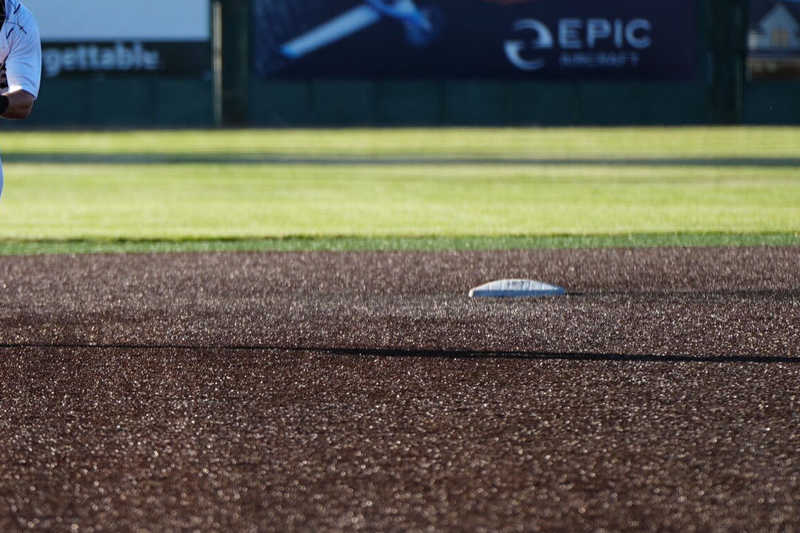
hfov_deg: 4.3
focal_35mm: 484
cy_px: 207
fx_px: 10753
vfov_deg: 2.8
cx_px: 220
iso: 160
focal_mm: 180
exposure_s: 1/1000
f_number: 2.8
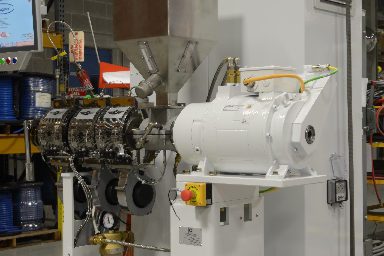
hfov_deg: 28.8
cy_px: 128
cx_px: 192
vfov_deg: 19.5
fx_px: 747
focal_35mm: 70
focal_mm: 70
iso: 100
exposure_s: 2.5
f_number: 22
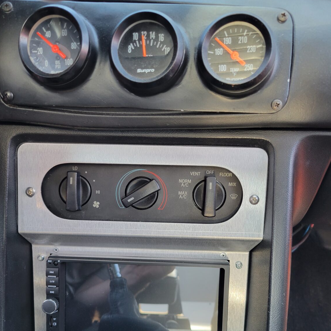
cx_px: 165
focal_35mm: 31
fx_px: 335
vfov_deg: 51.9
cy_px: 210
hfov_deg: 52.5
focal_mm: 5.4
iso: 160
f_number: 1.8
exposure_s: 1/120
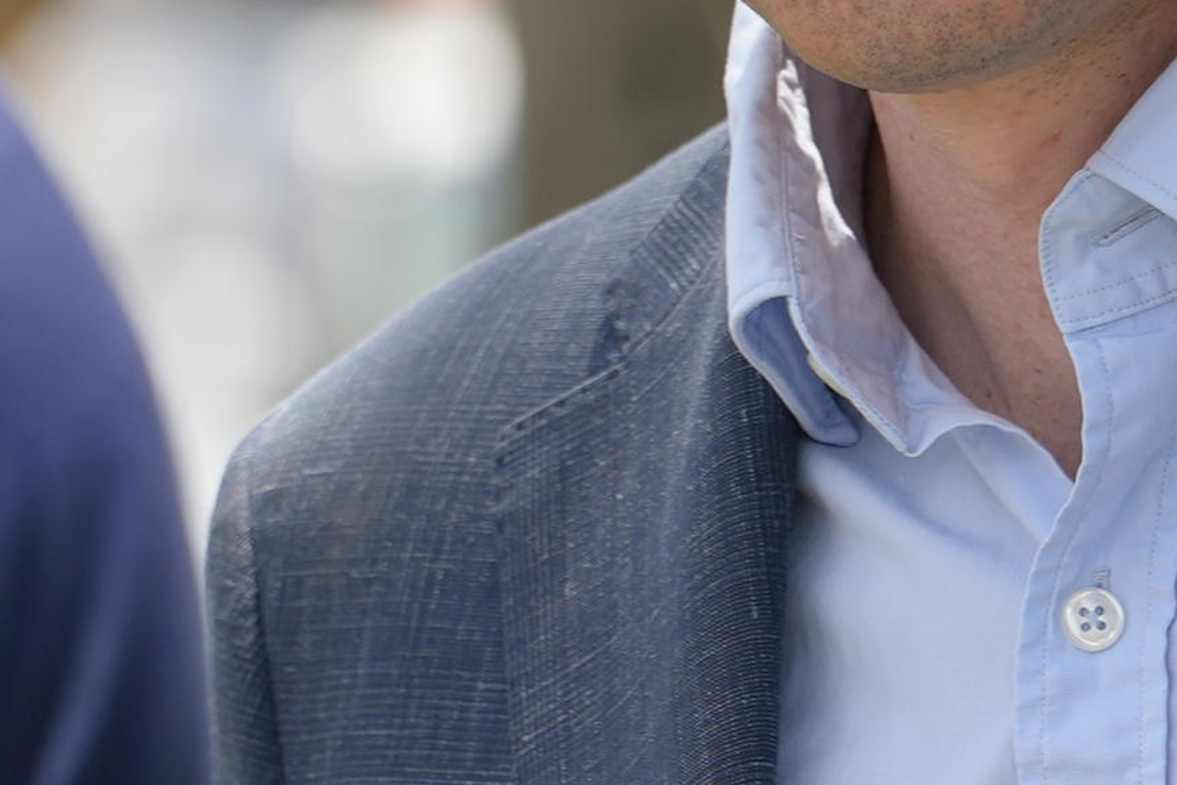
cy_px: 541
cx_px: 1001
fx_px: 28349
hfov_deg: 2.4
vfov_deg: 1.6
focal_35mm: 867
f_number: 4.5
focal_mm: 150
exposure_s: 1/500
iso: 100
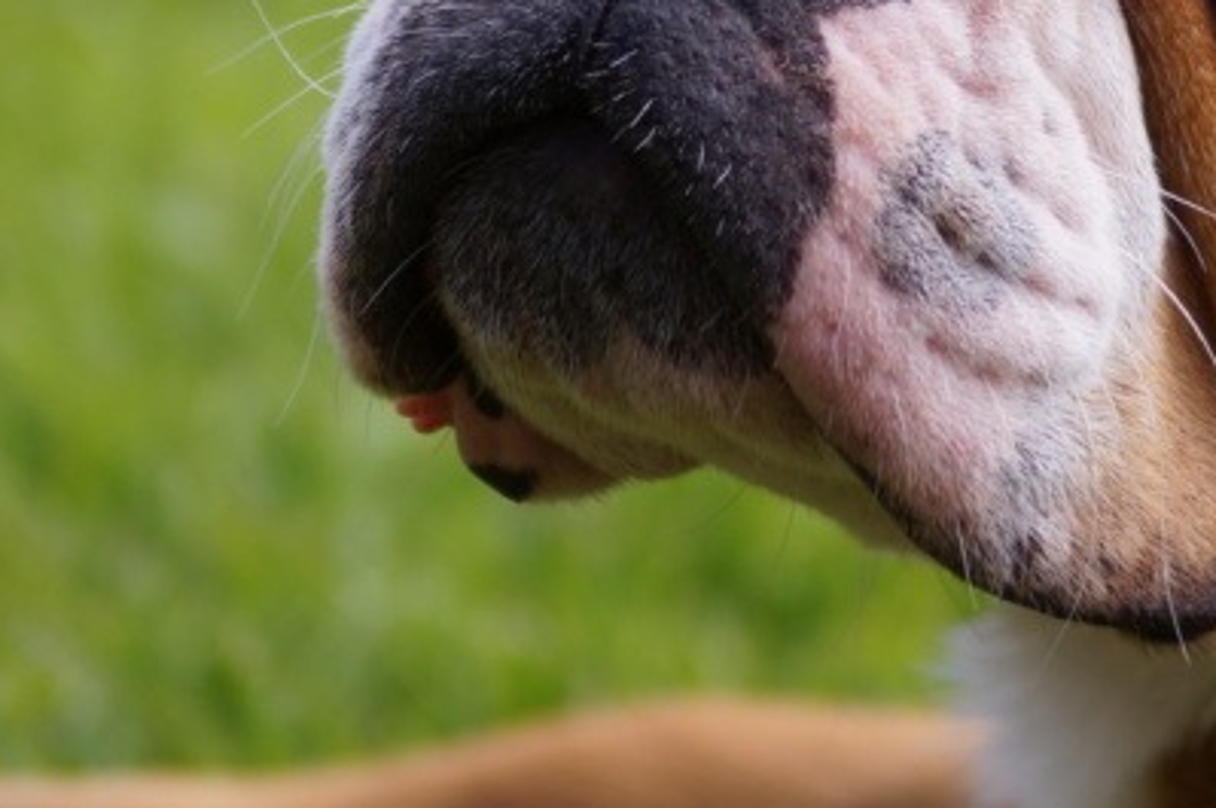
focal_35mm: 519
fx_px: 17509
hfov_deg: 4.0
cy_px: -210
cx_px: 1134
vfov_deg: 2.6
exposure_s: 1/320
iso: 100
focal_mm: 135
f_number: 5
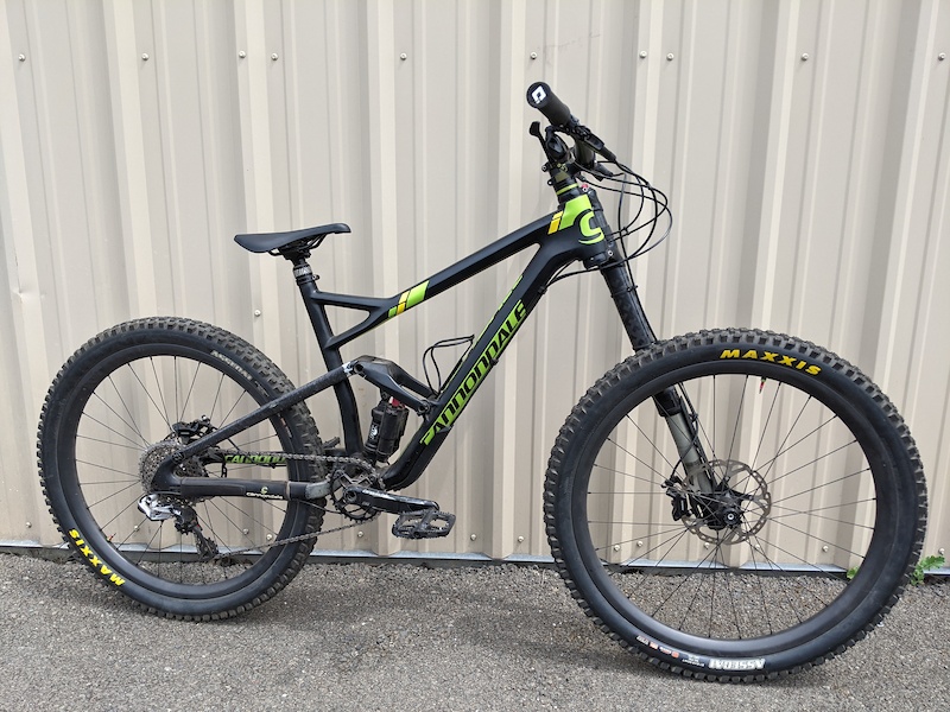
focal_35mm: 27
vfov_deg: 51.4
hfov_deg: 65.3
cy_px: 356
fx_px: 741
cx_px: 475
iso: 57
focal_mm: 4.44
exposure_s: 1/935
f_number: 1.8
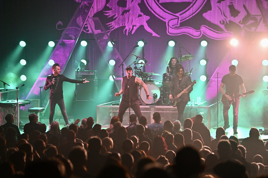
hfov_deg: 15.2
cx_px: 134
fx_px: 1005
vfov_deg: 10.2
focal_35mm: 135
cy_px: 89
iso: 3200
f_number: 2.8
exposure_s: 1/1250
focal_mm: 135
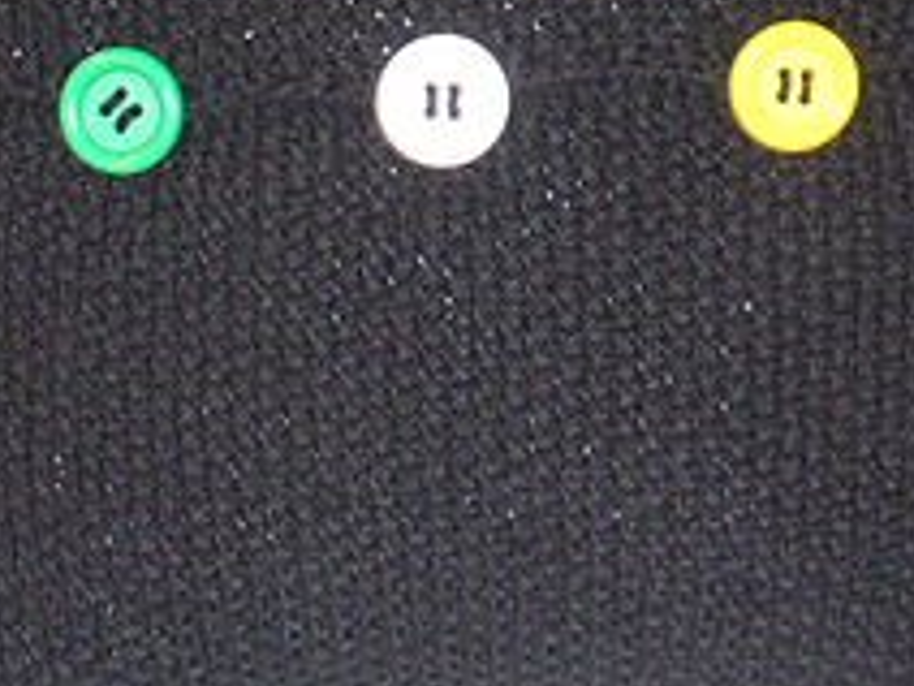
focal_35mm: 99
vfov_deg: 14.8
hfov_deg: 19.8
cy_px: 54
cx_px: 500
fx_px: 2614
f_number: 2.8
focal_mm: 6.1
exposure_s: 1/8
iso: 100
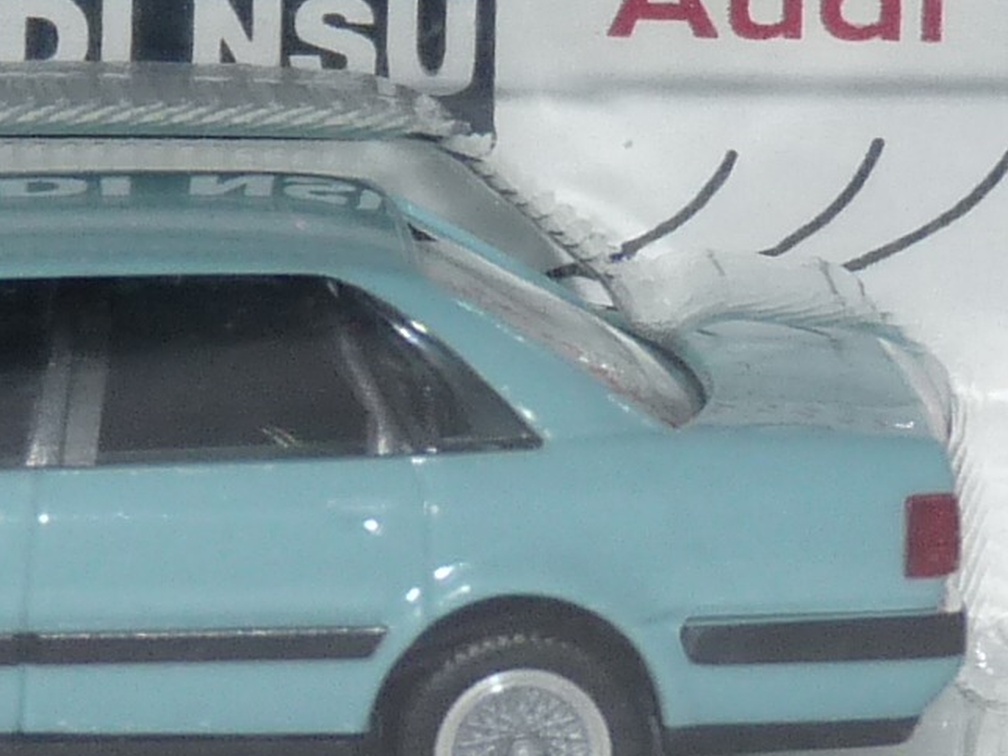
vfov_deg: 3.5
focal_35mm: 426
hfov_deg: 4.6
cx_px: -89
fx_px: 12405
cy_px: 488
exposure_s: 1/125
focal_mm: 13.3
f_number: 3.4
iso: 100
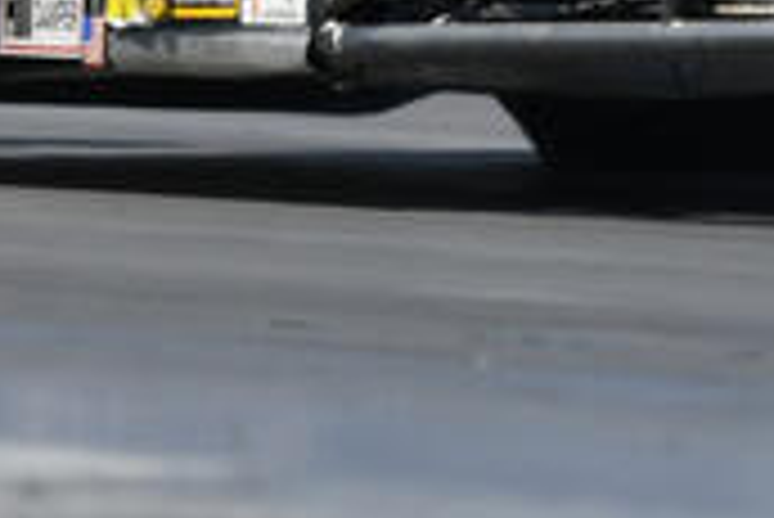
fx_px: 79916
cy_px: -793
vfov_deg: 0.4
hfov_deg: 0.6
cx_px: 1062
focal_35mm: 3714
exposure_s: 1/1600
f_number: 7.1
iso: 320
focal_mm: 500
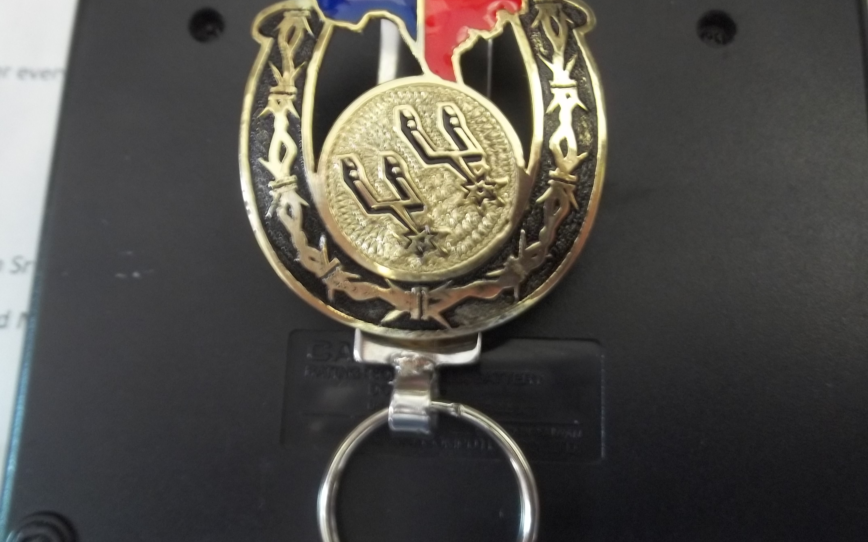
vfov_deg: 36.2
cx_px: 434
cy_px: 223
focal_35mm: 35
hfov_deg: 55.3
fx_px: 828
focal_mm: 5.9
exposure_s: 1/8
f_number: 3.3
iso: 229
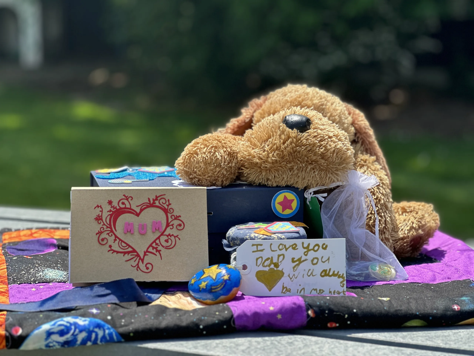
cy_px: 178
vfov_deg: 19.1
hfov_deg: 25.3
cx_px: 237
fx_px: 1054
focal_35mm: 77
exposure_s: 1/346
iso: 32
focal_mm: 9
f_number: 2.8
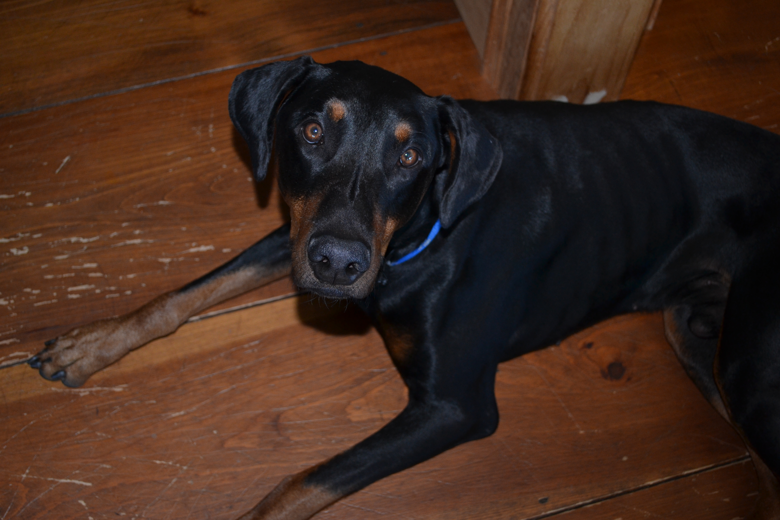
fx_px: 975
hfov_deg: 43.6
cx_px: 390
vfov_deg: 29.9
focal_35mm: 45
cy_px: 260
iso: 400
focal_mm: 30
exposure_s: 1/60
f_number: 4.5
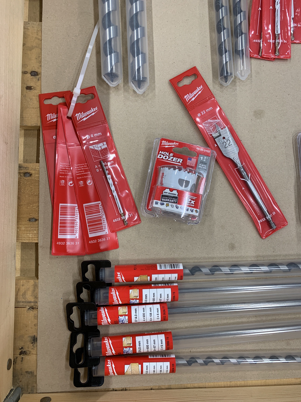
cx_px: 150
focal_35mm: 26
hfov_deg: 53.1
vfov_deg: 67.3
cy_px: 201
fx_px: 301
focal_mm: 4.25
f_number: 1.8
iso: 100
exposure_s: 1/85
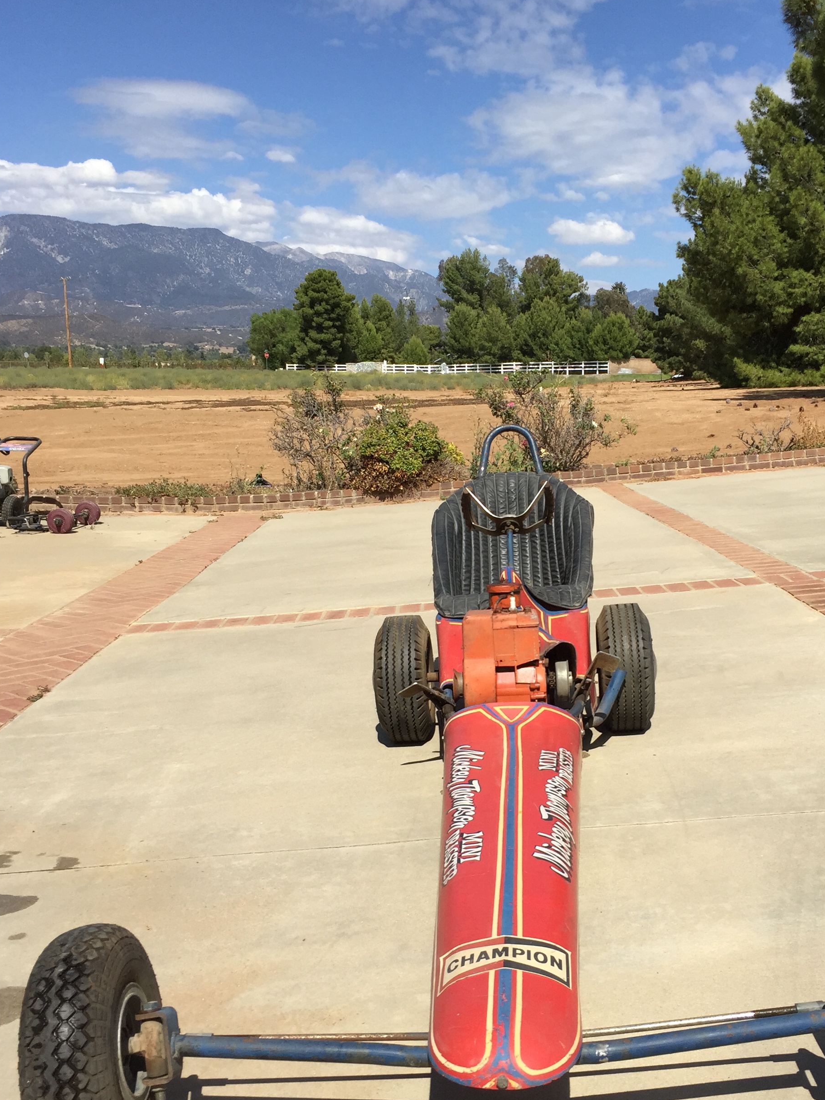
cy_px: 634
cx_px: 513
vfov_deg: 47.7
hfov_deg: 36.6
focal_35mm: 39
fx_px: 1239
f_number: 2.2
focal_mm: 4.15
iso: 32
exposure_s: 1/2639
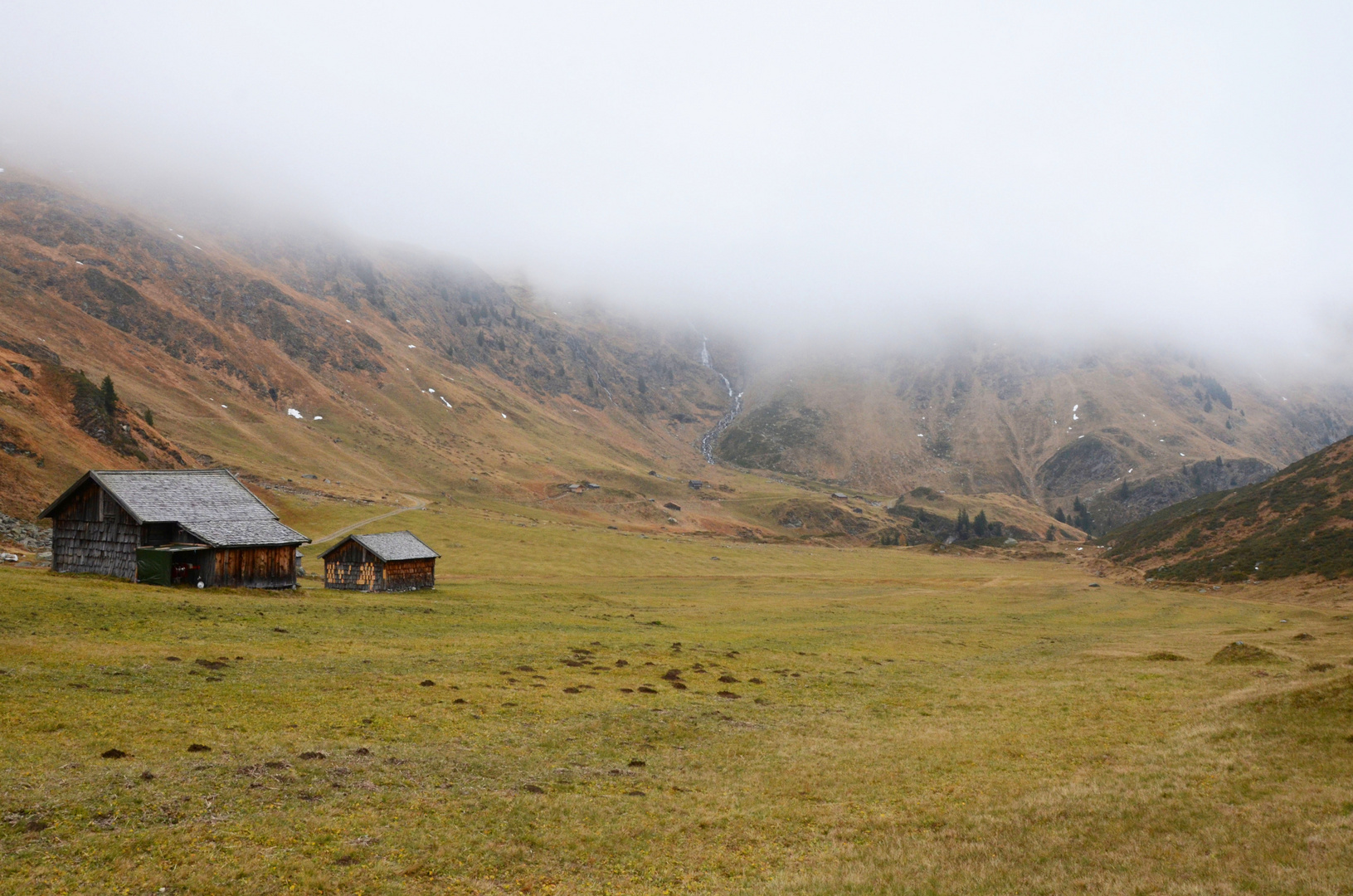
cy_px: 448
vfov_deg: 47.7
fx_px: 1013
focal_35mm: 27
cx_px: 676
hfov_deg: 67.5
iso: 800
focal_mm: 18
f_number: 10
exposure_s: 1/80
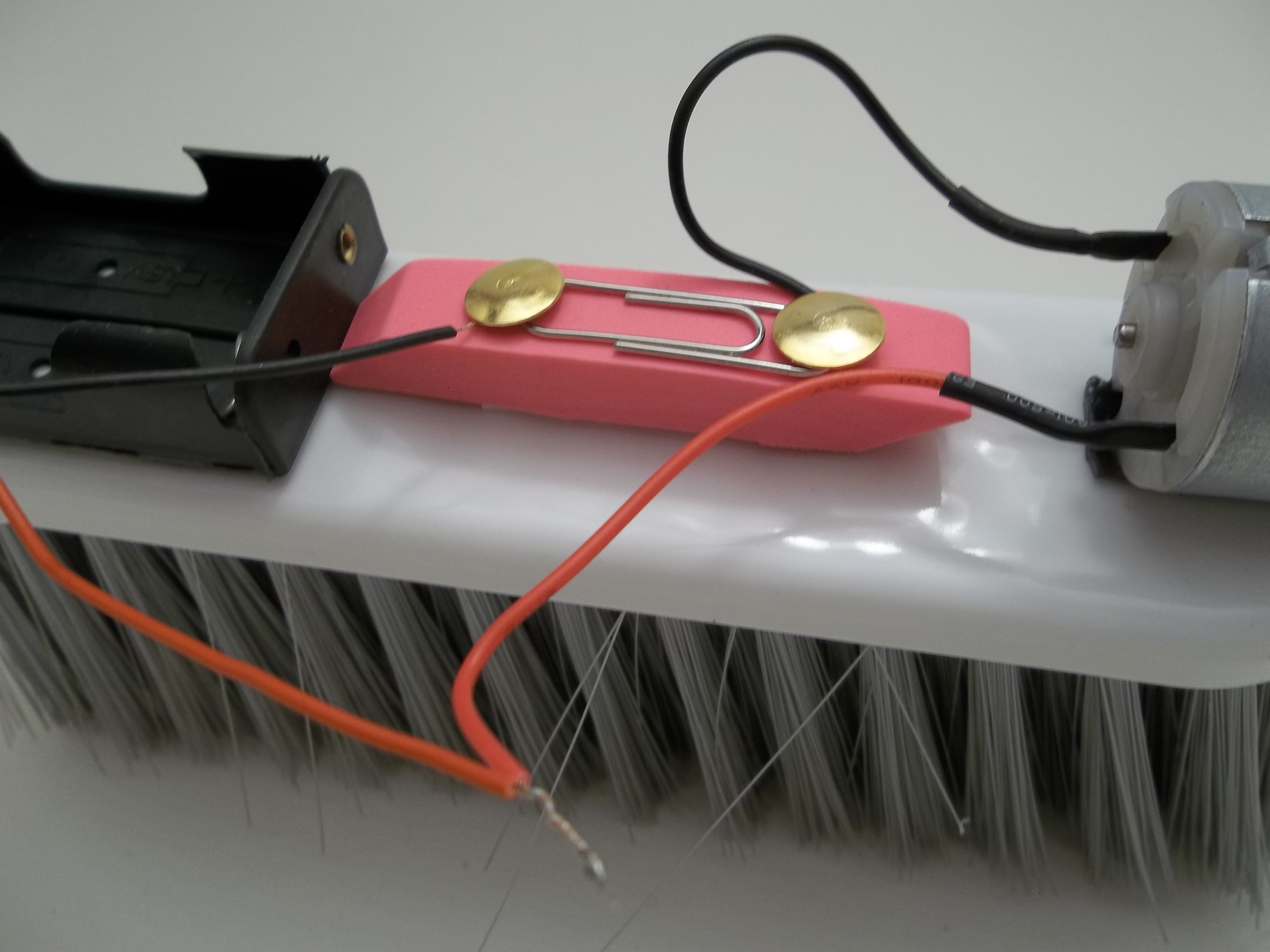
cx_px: 635
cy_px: 476
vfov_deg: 51.4
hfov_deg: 65.3
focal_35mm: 27
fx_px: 991
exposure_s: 1/50
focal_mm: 4.9
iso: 80
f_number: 3.5
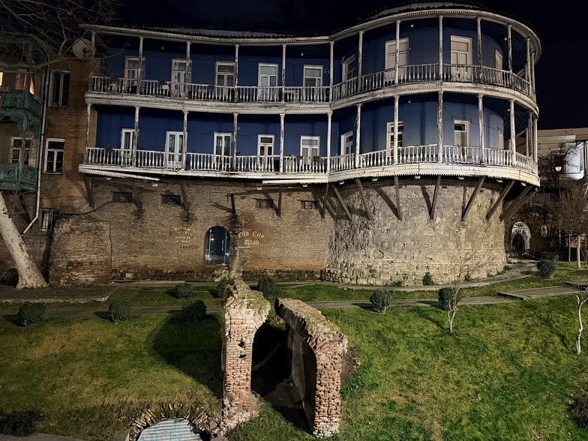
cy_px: 220
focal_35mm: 24
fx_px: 408
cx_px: 294
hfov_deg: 71.6
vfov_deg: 56.8
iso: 1250
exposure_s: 1/25
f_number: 1.78
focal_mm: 6.76
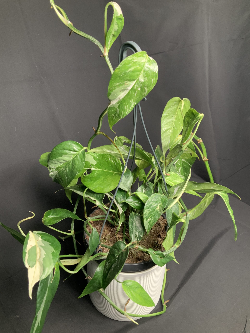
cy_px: 166
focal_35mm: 29
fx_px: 279
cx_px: 125
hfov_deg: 48.2
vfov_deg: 61.7
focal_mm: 3
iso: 80
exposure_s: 1/50
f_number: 1.8
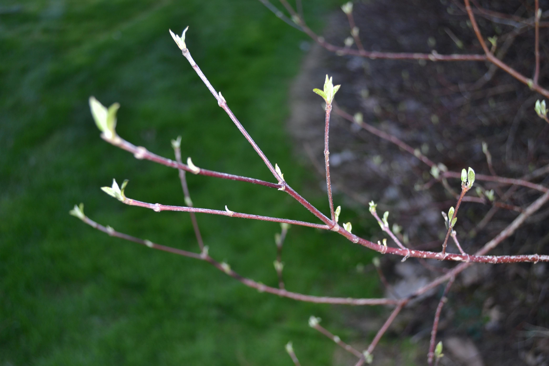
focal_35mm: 36
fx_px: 549
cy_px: 183
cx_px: 274
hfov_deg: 53.1
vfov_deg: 36.9
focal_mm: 24
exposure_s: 1/60
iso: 100
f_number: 4.5
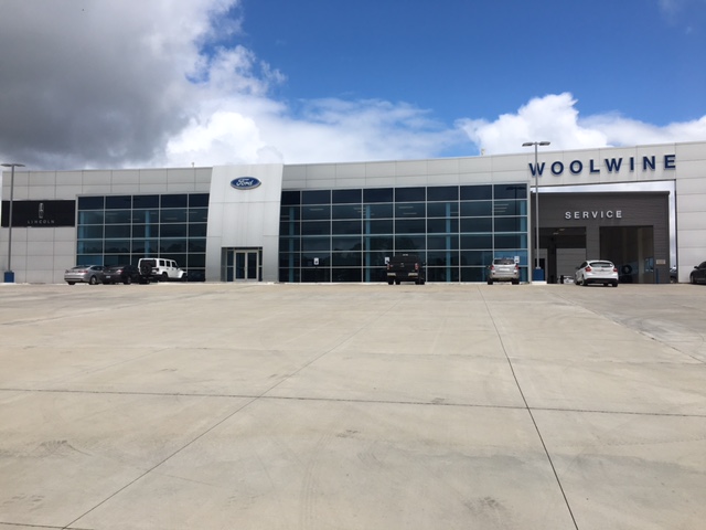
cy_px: 265
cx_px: 353
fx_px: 591
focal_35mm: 29
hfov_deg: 61.7
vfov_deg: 48.2
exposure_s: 1/2849
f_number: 2.2
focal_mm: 4.15
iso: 25
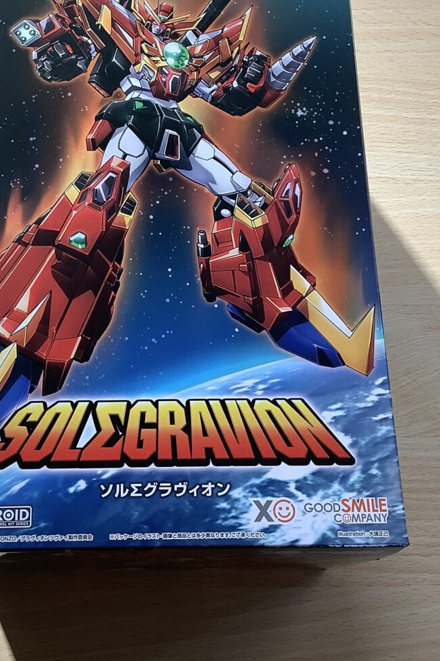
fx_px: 935
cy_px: 274
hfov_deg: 26.3
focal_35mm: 51
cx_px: 151
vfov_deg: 38.8
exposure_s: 1/60
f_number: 2.4
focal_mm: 3.3
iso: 50
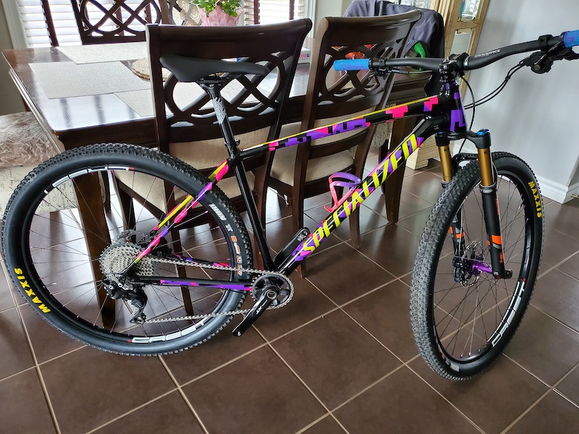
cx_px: 290
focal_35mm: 26
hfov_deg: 67.3
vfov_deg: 53.1
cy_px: 217
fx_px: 435
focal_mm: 4.3
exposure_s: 1/39
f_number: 1.5
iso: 400
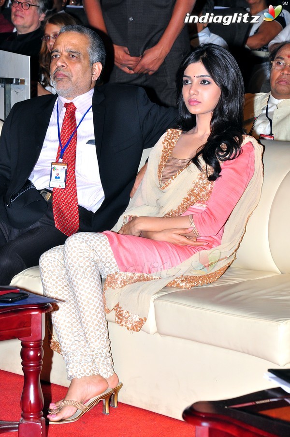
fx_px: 1635
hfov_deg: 10.1
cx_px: 145
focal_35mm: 135
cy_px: 218
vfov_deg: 15.2
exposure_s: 1/125
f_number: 11
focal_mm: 90
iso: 640
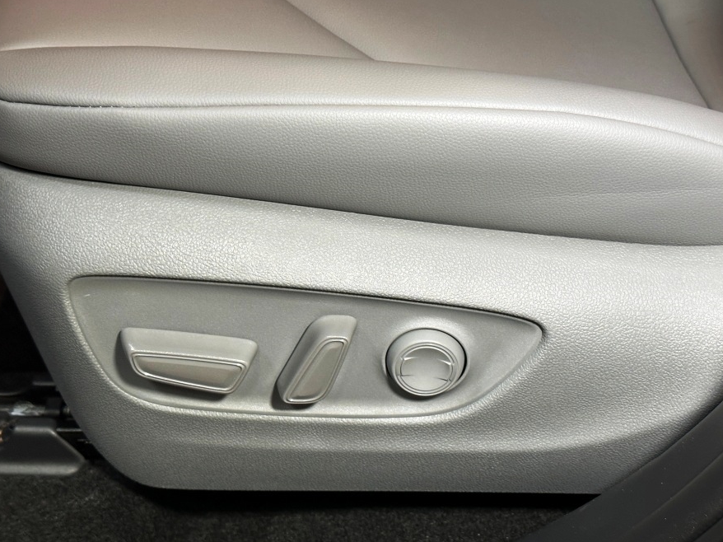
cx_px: 391
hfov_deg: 34.3
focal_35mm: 56
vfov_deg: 26.1
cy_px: 299
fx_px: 1169
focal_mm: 6.86
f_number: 1.78
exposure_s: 1/40
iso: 200
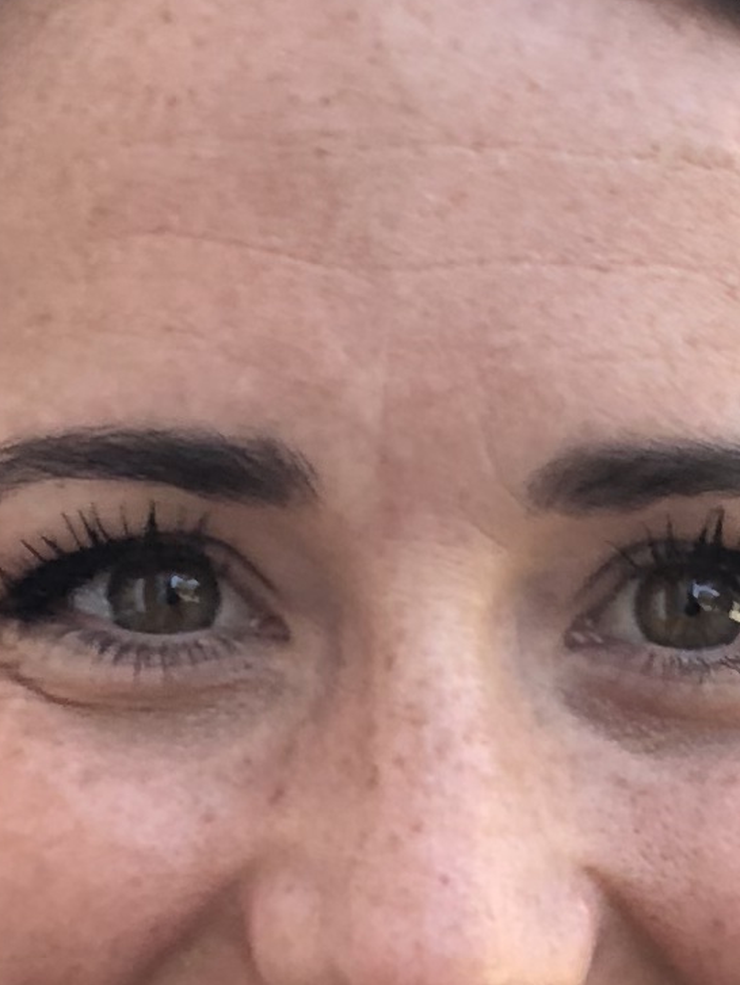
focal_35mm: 136
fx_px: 3873
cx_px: 686
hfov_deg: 10.8
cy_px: 969
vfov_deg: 14.3
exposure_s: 1/120
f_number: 2.2
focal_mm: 2.87
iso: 64
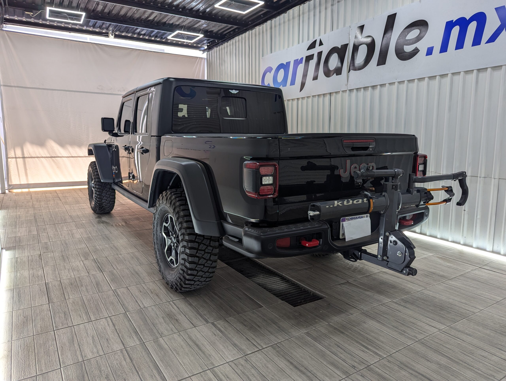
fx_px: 351
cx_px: 253
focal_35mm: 24
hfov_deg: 71.5
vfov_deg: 56.9
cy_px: 190
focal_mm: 6.81
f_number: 1.85
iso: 38
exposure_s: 1/44.3
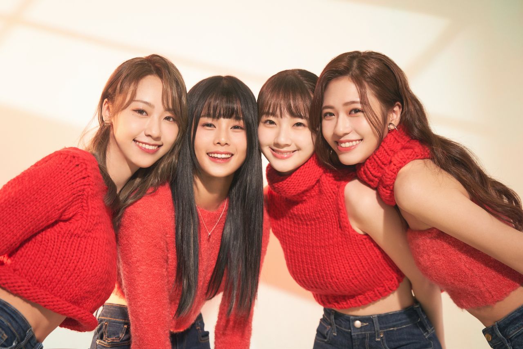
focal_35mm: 53
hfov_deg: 37.5
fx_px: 770
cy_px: 174
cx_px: 262
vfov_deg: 25.5
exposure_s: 1/250
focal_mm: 53
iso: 500
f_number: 3.2
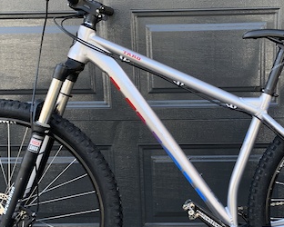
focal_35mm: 65
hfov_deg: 28.9
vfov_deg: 23.3
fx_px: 547
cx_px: 193
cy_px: 165
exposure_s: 1/121
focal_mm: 4.25
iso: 32
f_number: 1.8
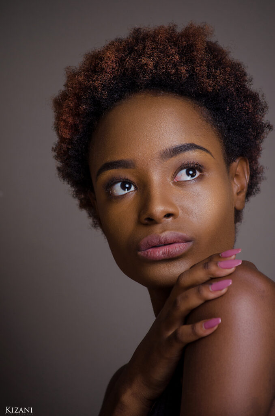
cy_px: 208
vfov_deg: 10.2
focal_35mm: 202
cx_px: 138
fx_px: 2331
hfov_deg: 6.8
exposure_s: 1/125
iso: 200
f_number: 5
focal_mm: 135
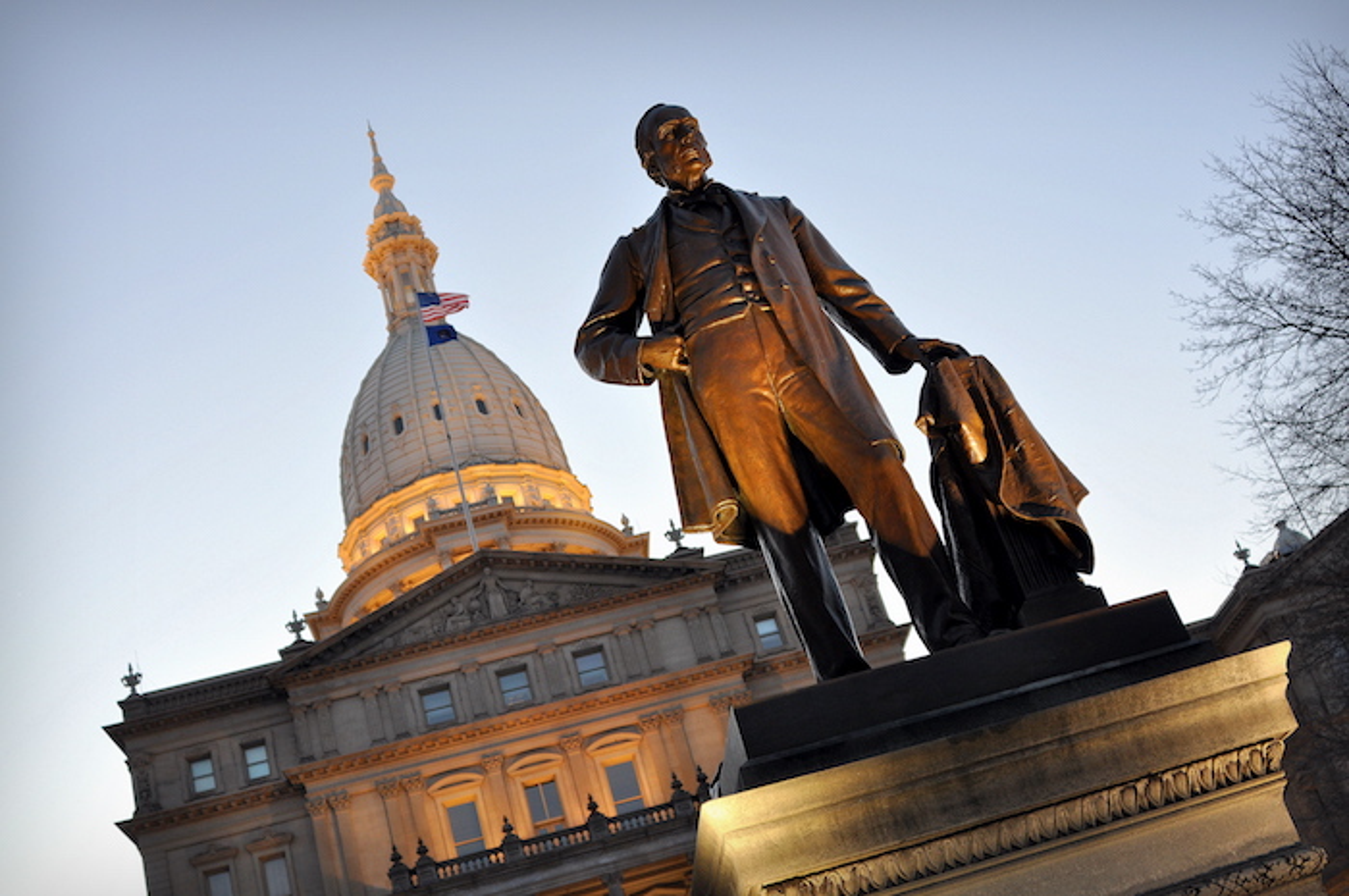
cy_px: 448
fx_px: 1572
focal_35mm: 42
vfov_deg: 31.8
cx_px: 674
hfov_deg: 46.4
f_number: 4
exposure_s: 1/60
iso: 400
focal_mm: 28
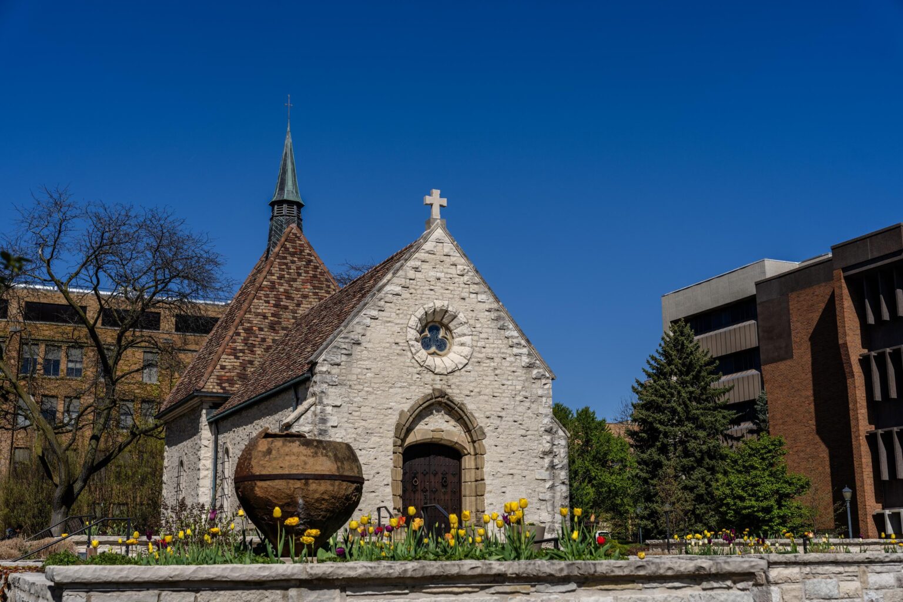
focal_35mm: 44
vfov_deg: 30.5
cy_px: 301
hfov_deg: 44.5
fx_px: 1104
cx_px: 452
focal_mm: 44
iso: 100
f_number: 5.6
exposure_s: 1/1250
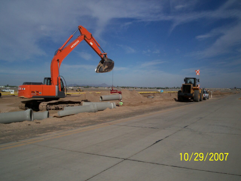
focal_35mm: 36
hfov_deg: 51.4
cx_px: 120
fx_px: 251
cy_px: 90
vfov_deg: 39.7
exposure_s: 1/2000
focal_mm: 5.9
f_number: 4.5
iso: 100
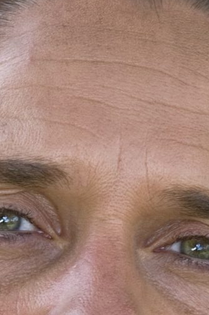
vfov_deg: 3.2
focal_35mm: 641
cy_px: 526
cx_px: 115
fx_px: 5597
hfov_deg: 2.1
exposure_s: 1/60
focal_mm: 105
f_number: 13
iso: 250
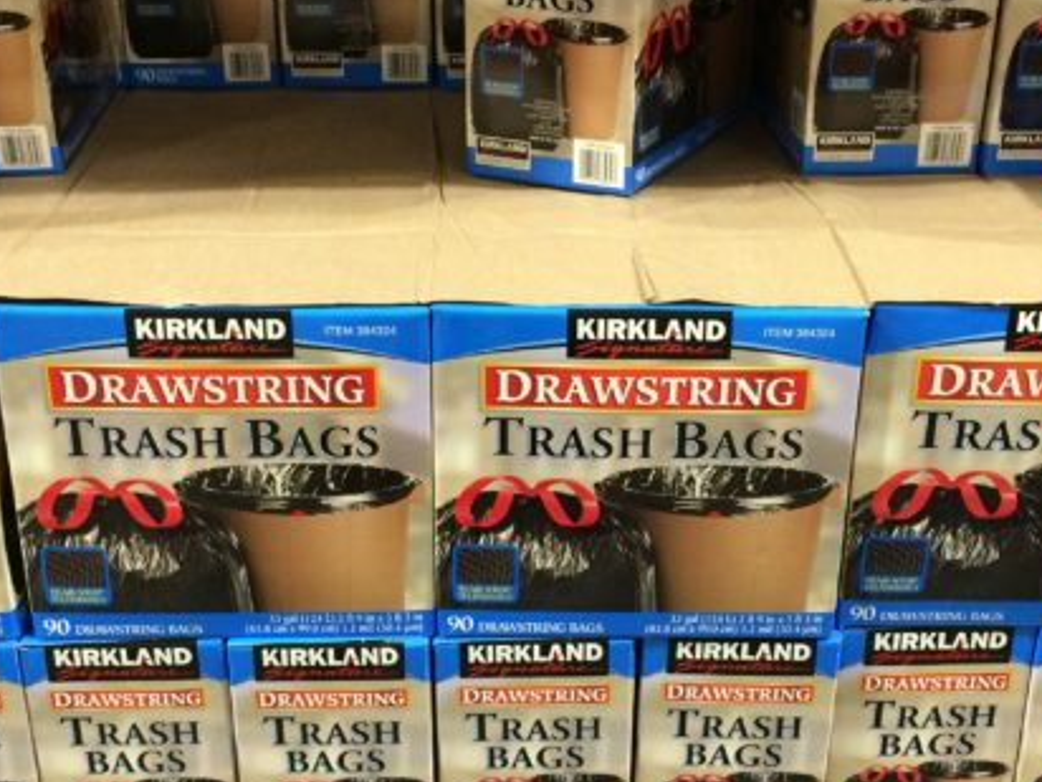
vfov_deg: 27.0
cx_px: 554
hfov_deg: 35.5
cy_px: 471
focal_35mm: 54
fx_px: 1625
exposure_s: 1/30
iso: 200
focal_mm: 4.15
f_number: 2.2
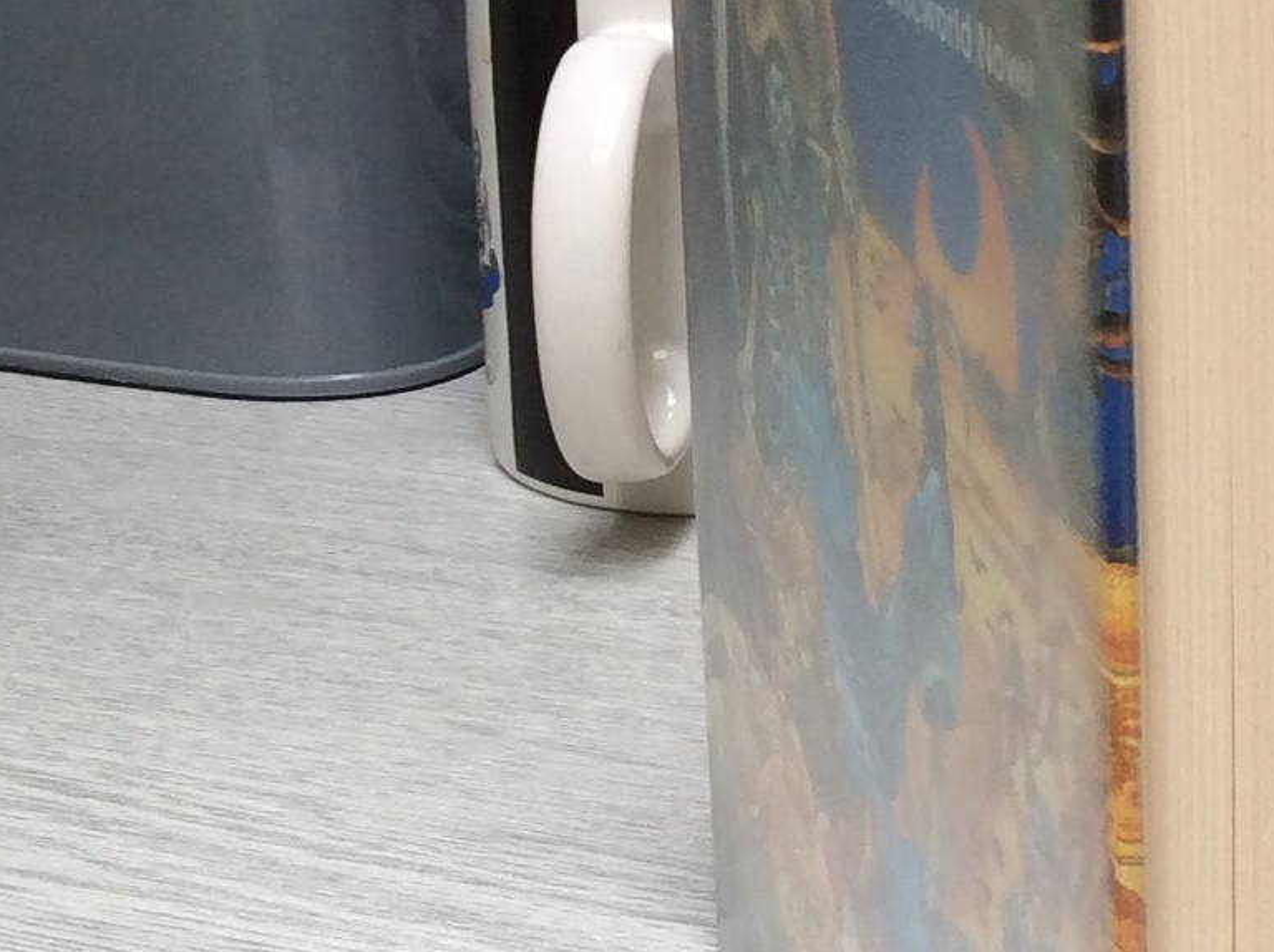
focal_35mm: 108
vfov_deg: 13.6
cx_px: 833
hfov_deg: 18.2
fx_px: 3970
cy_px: 264
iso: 32
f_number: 2.4
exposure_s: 1/33
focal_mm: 3.3
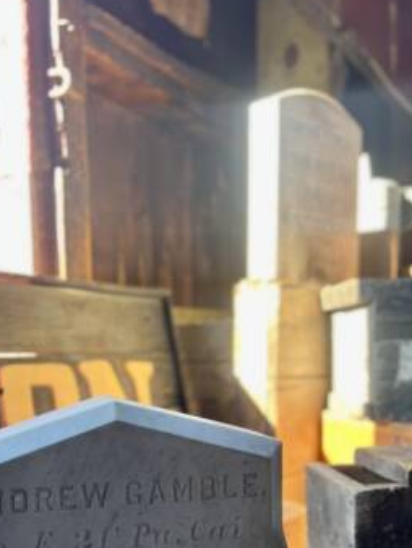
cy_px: 411
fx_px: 650
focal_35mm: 41
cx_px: 151
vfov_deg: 44.2
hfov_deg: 35.0
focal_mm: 5.7
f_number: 1.5
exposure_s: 1/121
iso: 100
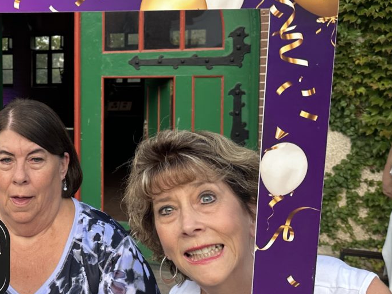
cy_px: 123
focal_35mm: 54
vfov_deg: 27.0
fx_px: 611
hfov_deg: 33.0
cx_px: 13
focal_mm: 6.86
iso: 80
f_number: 1.78
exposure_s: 1/355
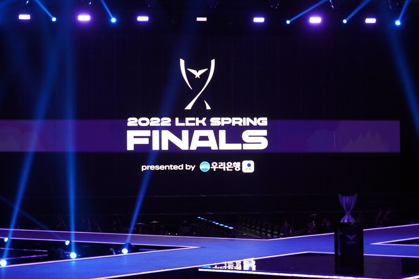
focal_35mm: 83
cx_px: 210
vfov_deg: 16.5
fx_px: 966
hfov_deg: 24.5
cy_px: 140
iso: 8000
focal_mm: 83
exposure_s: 1/250
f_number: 5.6
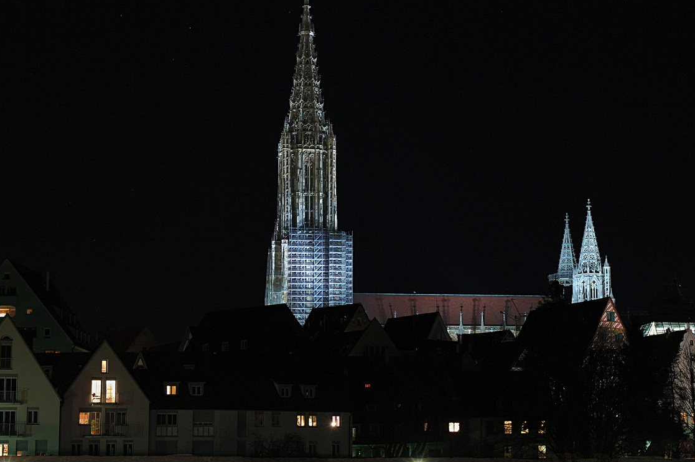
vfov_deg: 17.7
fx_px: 1485
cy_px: 299
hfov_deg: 26.2
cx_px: 451
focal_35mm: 77
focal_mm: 35
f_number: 7.1
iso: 200
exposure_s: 13
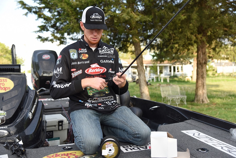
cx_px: 118
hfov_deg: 44.5
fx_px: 288
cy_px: 79
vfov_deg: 30.5
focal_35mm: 44
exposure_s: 1/1000
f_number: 4.5
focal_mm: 44
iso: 800
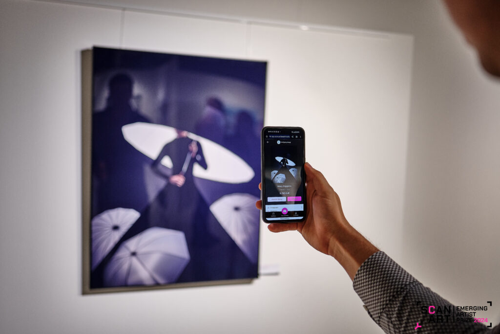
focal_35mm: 35
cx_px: 250
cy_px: 167
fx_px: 486
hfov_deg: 54.4
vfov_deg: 37.9
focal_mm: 23
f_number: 1.4
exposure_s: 1/250
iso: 160
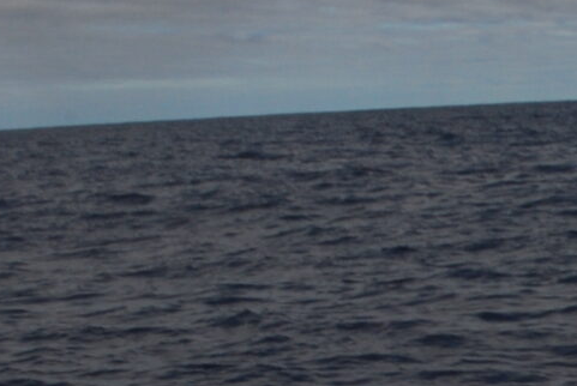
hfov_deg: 17.0
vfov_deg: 11.5
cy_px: 551
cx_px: 680
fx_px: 1845
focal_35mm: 115
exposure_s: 1/125
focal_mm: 18
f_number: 20
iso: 200
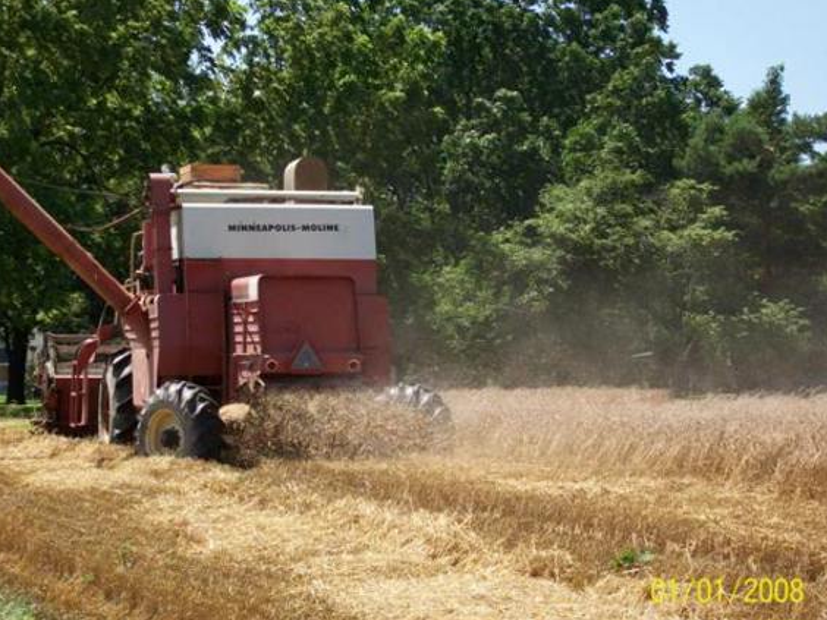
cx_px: 350
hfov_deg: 19.6
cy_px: 296
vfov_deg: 14.8
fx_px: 2389
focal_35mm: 100
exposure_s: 1/400
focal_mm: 14.7
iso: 64
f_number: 4.3
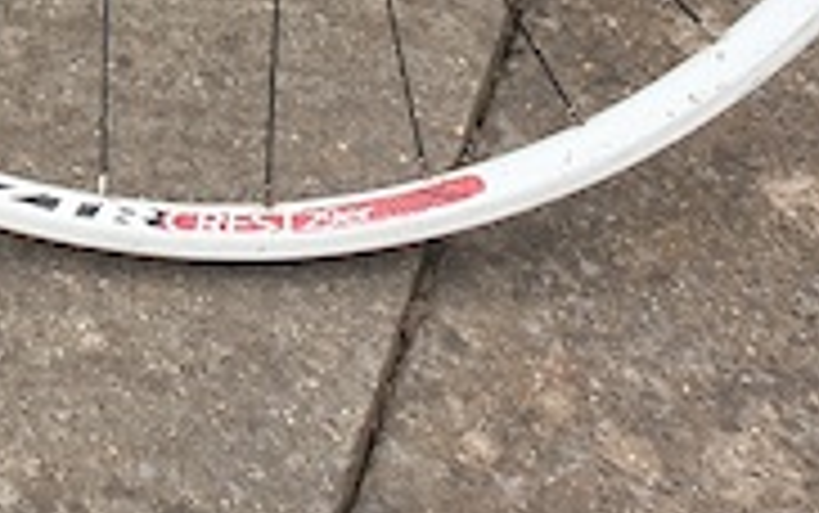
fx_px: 2702
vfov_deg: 9.5
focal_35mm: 121
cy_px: -765
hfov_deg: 15.1
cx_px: -634
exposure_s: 1/149
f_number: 2.4
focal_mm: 4.3
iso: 50
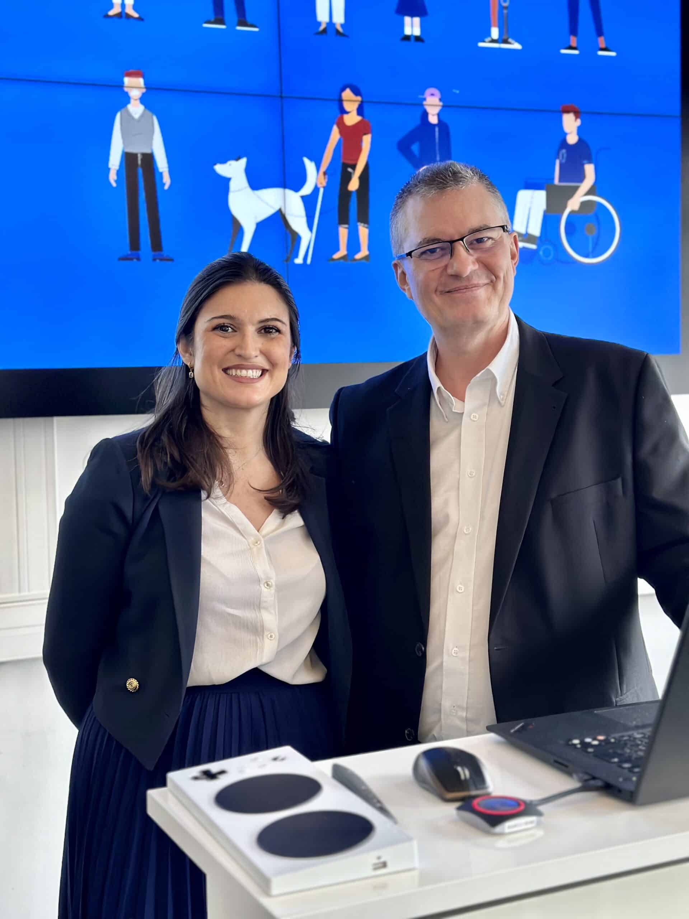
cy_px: 460
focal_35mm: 48
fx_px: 1274
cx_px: 344
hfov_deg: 30.3
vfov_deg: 39.7
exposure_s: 1/120
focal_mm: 6.86
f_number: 1.78
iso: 200
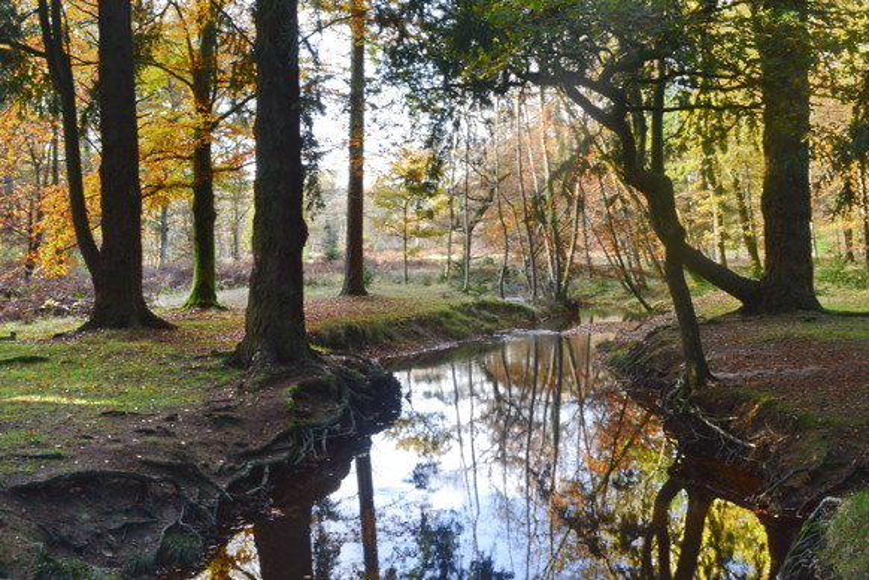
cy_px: 290
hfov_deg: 43.6
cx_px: 434
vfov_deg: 29.9
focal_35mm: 45
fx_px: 1086
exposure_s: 1/15
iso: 400
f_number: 16
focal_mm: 30
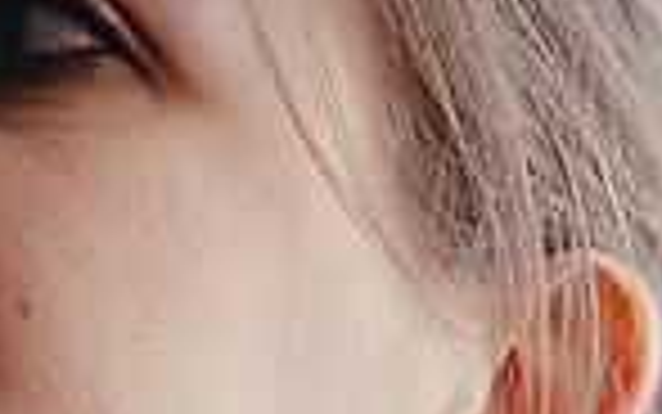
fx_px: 2166
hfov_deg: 17.4
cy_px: 1256
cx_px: 383
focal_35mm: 120
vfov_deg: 8.9
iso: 64
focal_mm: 4.25
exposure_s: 1/121
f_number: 1.8
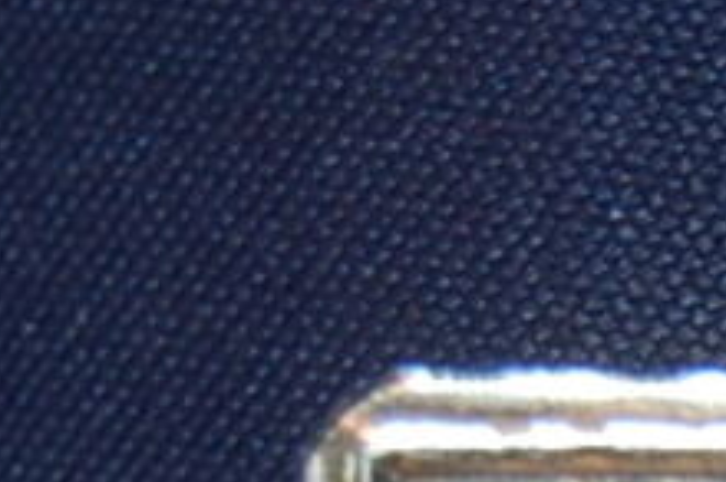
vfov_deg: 2.4
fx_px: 11366
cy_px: 1449
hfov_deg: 3.6
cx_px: 1742
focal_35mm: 564
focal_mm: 55
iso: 360
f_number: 5.6
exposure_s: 1/60
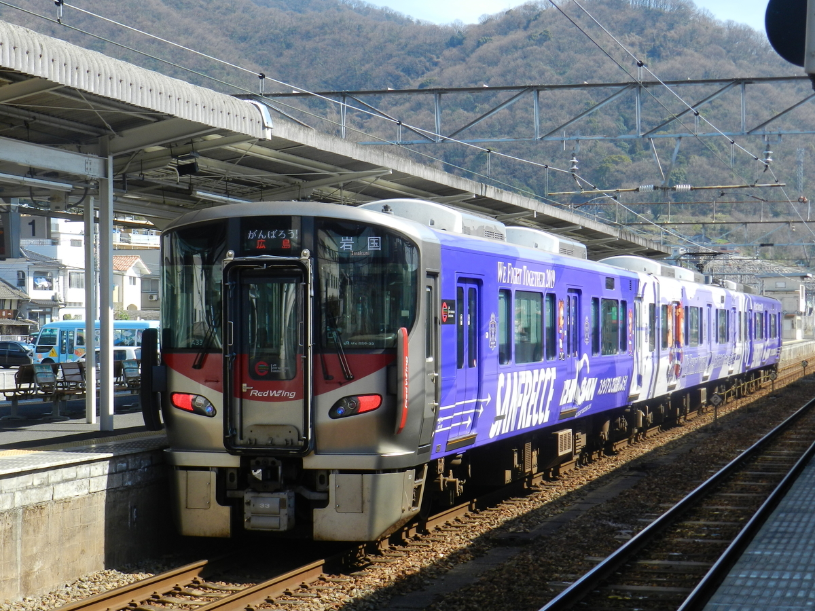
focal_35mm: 76
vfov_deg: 19.4
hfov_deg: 25.7
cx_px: 408
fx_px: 1789
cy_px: 306
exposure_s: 1/400
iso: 160
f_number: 4.8
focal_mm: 13.5
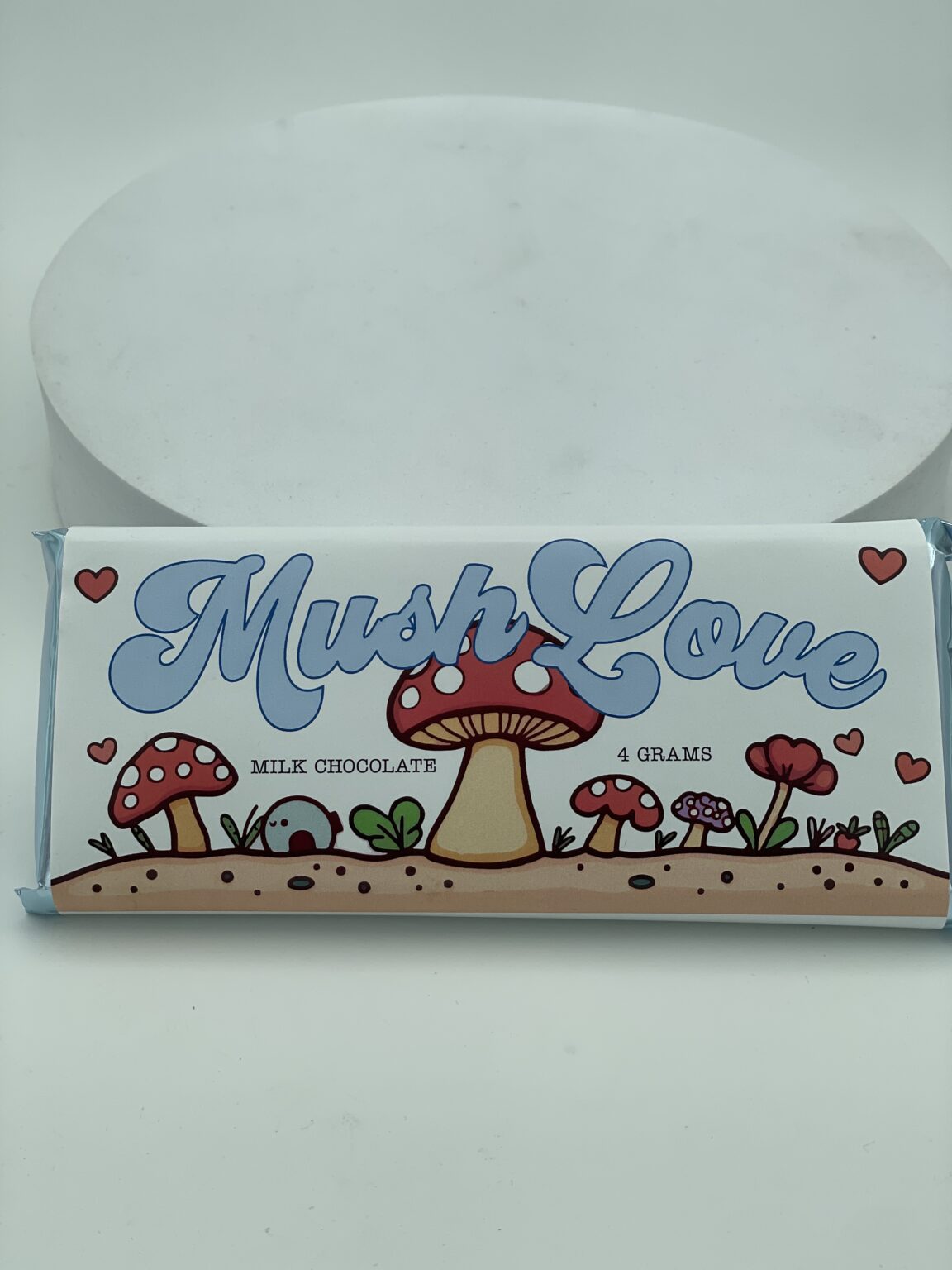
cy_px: 635
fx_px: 1907
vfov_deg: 36.8
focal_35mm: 52
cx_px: 476
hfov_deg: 28.0
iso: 25
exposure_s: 1/841
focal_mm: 6
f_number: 2
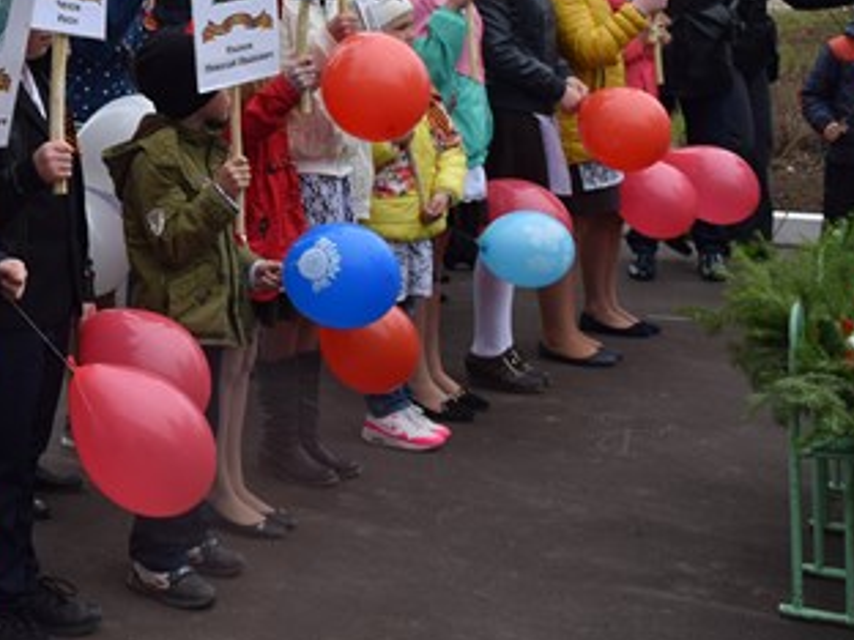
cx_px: -205
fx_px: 1826
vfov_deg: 19.3
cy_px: -14
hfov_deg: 23.7
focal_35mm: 74
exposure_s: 1/250
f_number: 8
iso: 200
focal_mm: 20
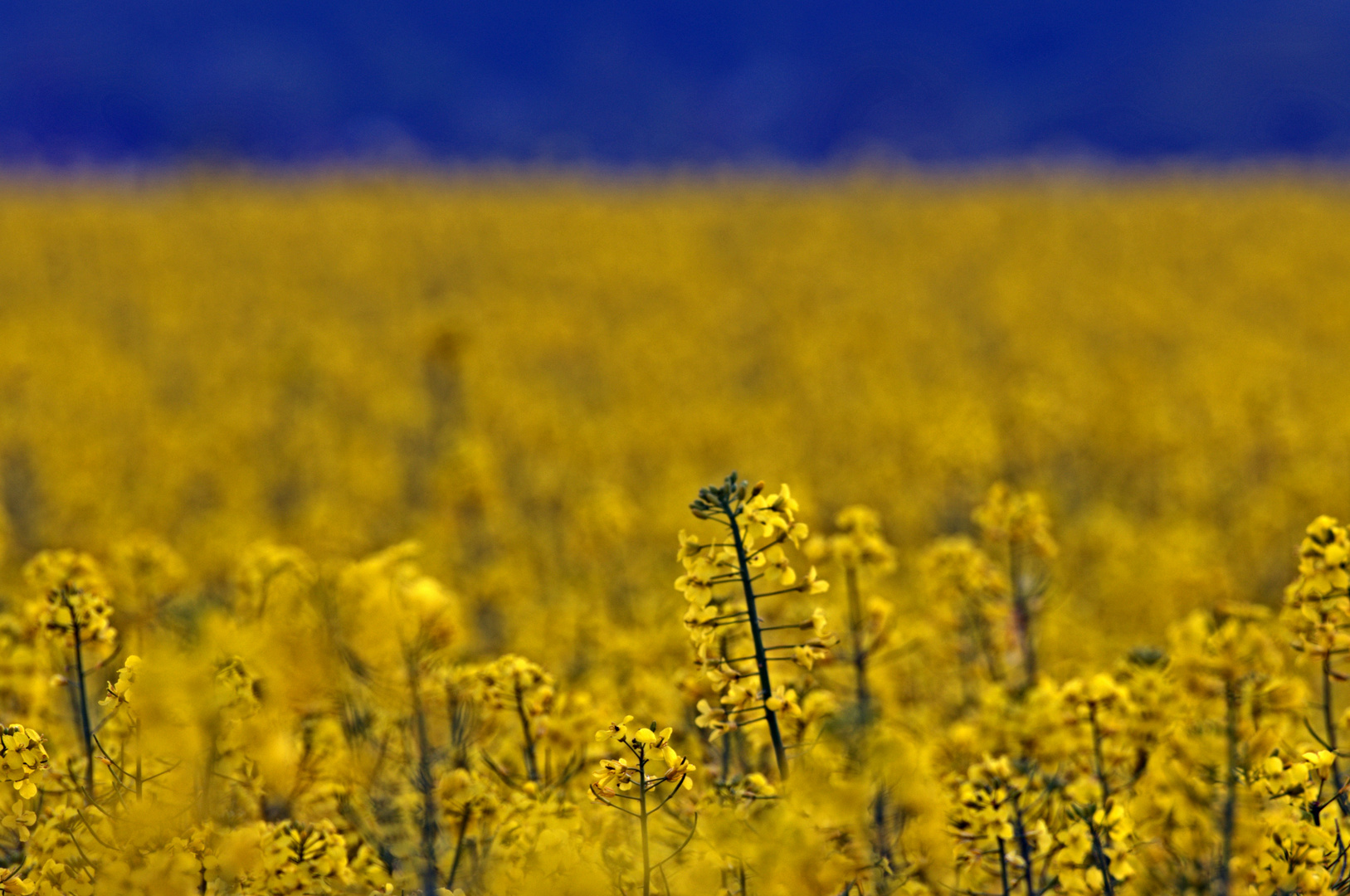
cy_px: 448
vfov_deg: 3.0
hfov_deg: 4.6
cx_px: 675
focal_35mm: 450
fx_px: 16851
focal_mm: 300
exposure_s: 1/60
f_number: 8
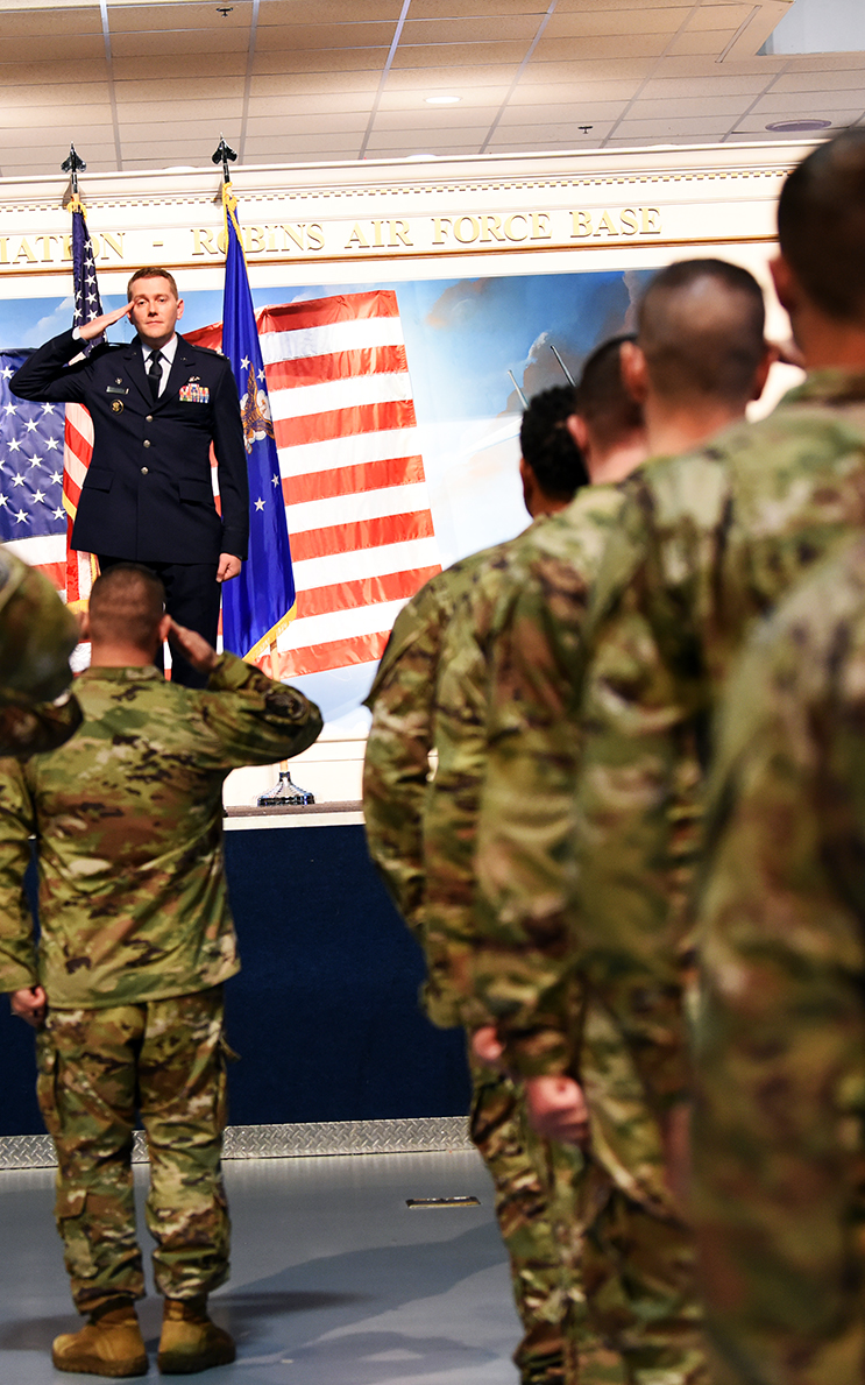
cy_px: 693
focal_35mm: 108
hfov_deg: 12.1
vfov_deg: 19.3
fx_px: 4074
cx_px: 228
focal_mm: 70
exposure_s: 1/60
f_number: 3.5
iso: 2000
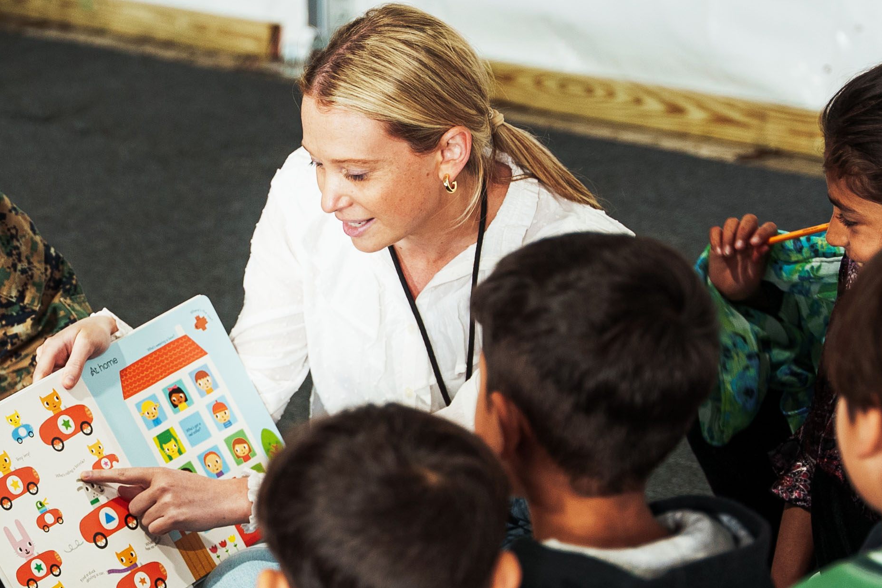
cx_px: 117
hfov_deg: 15.1
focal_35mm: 135
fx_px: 3303
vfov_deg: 10.1
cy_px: 506
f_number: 2.8
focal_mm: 58.8
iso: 640
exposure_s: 1/125
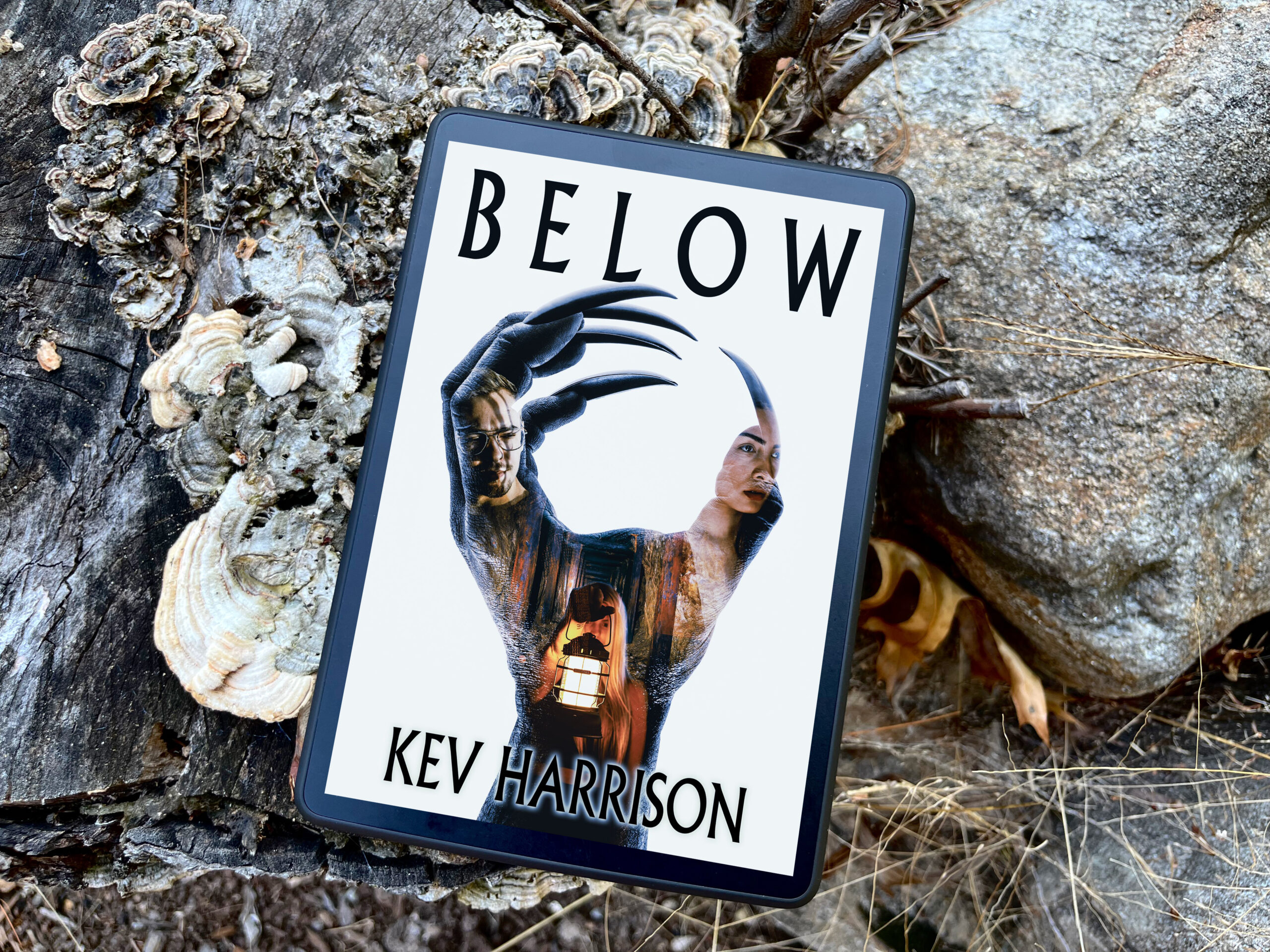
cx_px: 635
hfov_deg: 67.3
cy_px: 476
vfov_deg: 53.1
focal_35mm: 26
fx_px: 954
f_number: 1.6
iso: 32
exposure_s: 1/122
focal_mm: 5.1
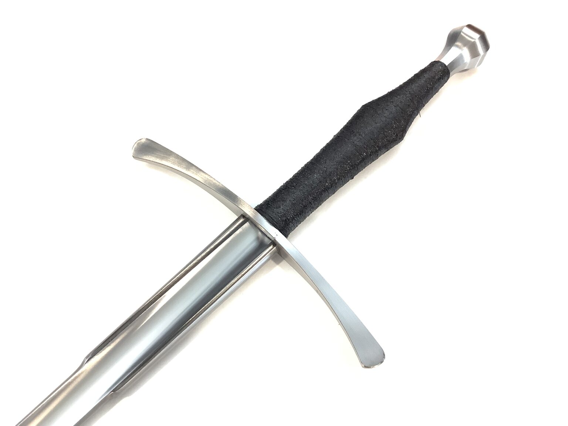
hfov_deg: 58.4
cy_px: 213
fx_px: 509
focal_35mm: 31
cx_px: 284
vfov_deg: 45.4
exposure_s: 1/60
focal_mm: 3.3
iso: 250
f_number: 2.4
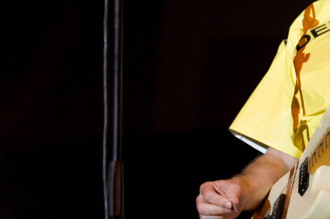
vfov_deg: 4.6
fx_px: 2747
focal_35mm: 300
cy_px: 24
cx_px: 260
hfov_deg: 6.9
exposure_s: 1/200
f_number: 2.8
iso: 2500
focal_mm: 95
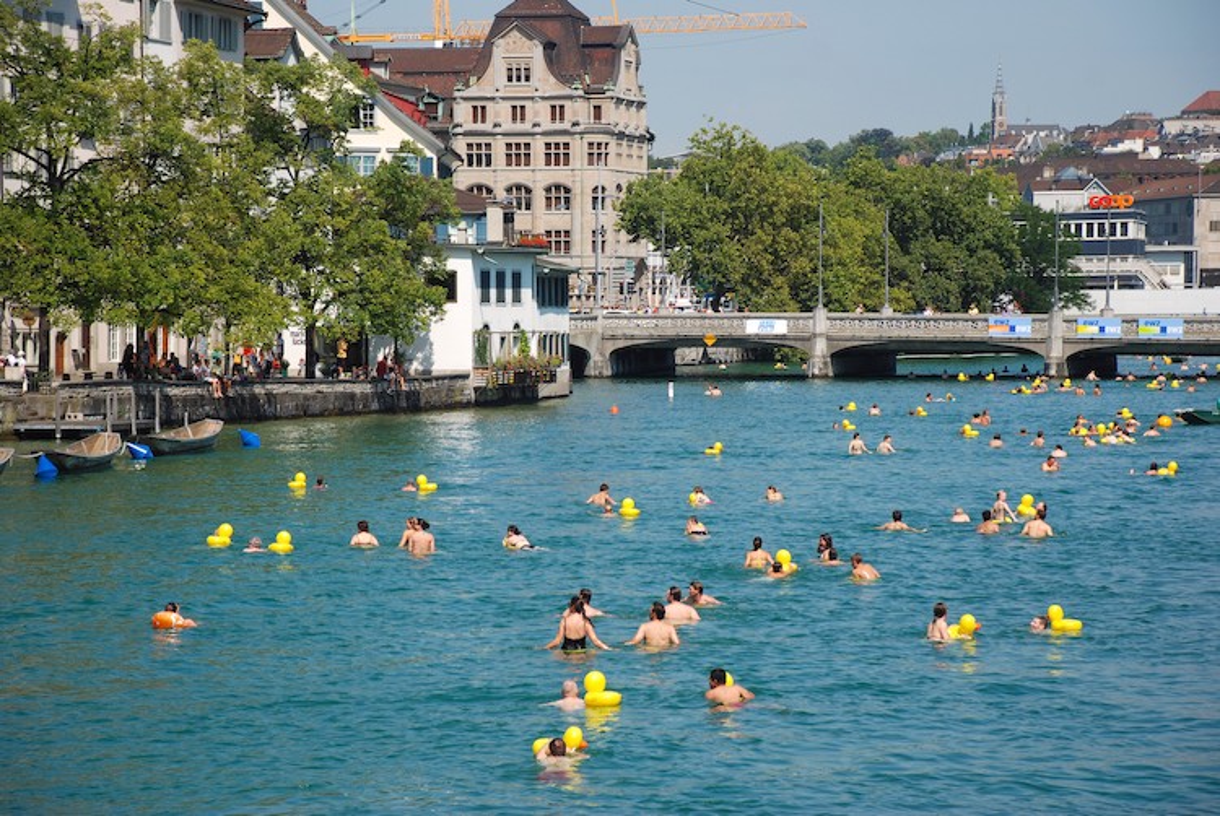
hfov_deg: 16.1
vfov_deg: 10.8
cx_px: 610
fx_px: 4326
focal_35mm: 128
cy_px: 408
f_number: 5.6
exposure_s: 1/500
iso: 125
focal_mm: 85
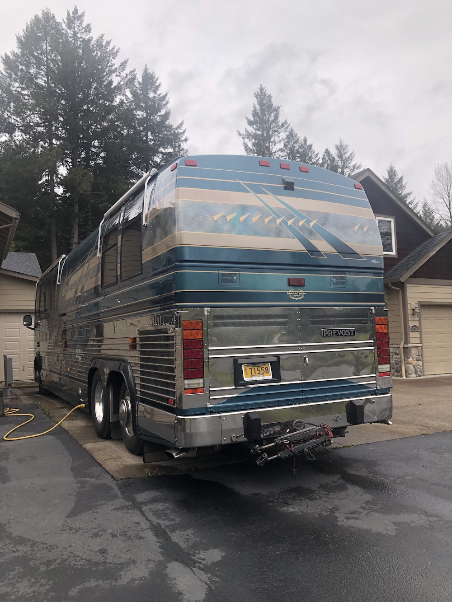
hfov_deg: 49.8
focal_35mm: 28
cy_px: 301
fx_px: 487
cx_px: 226
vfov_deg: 63.4
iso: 20
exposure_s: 1/762
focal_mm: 3.99
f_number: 1.8
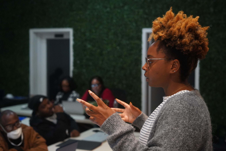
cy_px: 76
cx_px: 113
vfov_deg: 27.0
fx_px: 314
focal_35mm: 50
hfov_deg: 39.6
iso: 3200
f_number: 3.5
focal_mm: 50
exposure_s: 1/125
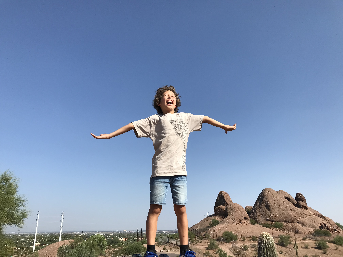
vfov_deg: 49.7
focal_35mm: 28
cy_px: 128
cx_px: 172
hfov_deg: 63.4
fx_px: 277
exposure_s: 1/3096
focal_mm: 3.99
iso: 20
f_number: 1.8
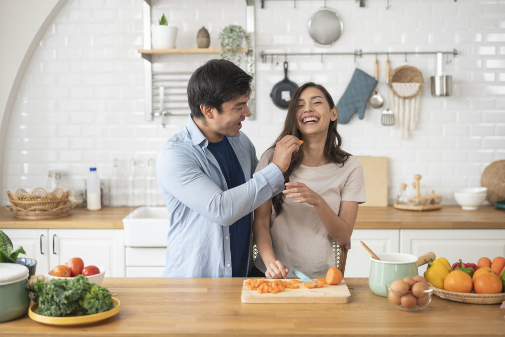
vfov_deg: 24.6
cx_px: 252
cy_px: 168
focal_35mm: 55
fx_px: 772
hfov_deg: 36.2
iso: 250
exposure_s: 1/400
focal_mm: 55
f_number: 2.2
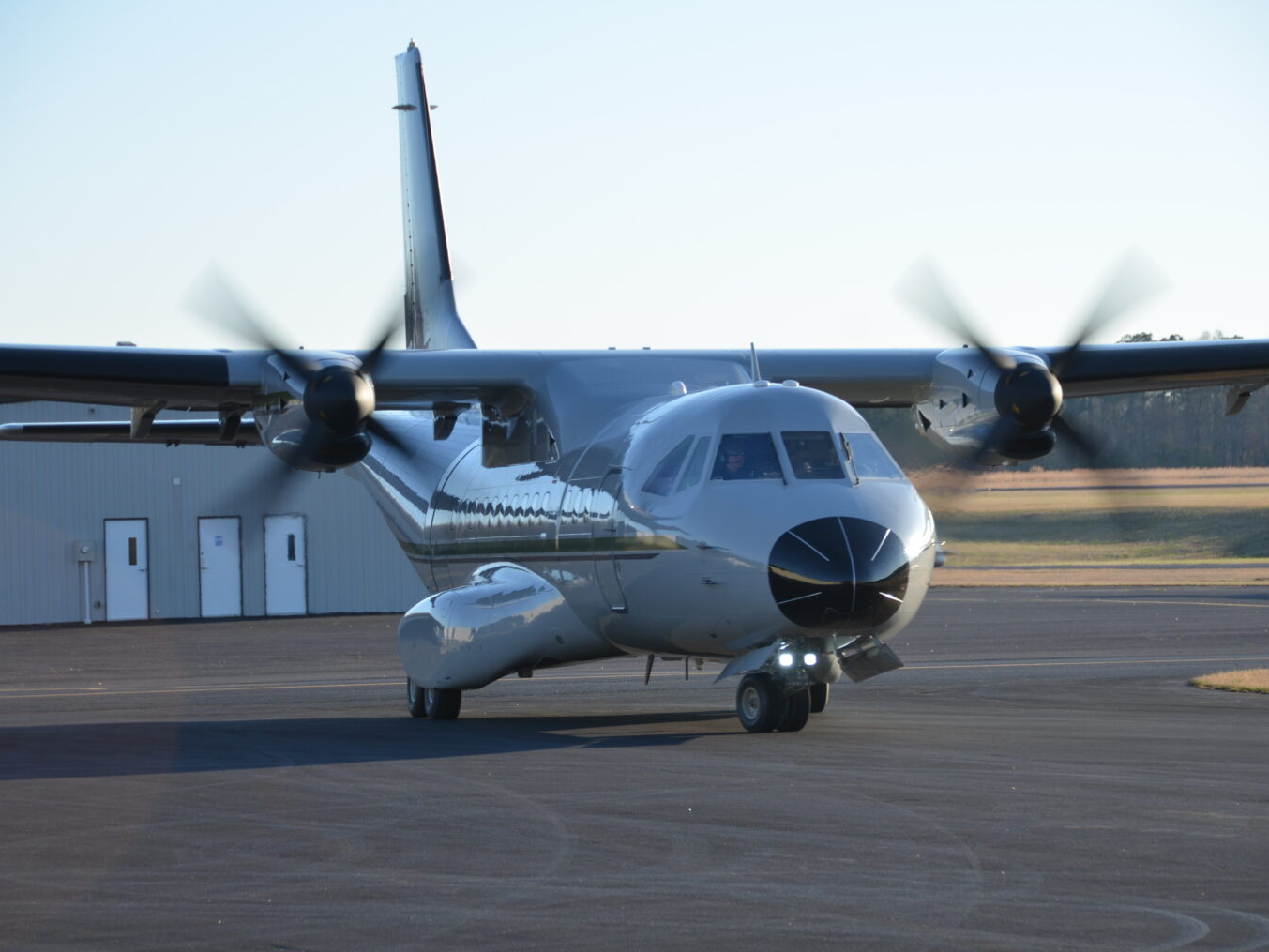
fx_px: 4913
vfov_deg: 11.1
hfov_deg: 14.7
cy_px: 476
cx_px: 632
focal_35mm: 134
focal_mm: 82
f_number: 5
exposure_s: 1/320
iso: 100
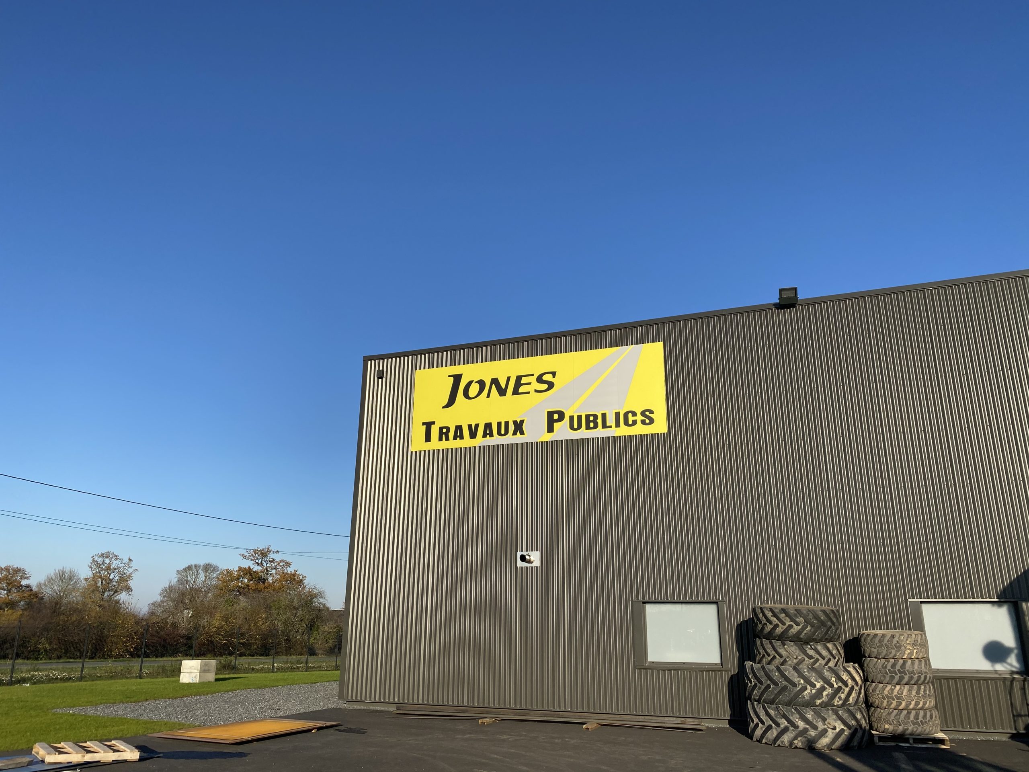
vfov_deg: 53.1
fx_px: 773
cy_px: 386
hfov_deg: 67.3
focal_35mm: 26
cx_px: 514
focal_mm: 4.25
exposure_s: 1/2817
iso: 32
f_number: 1.8
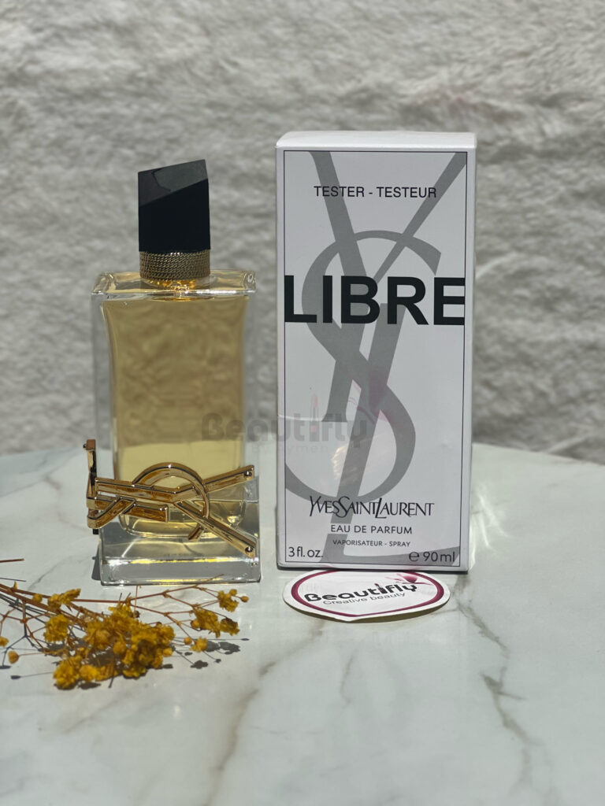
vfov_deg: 25.3
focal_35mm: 77
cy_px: 403
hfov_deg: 19.1
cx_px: 302
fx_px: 1794
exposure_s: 1/2732
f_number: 2.8
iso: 32
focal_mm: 9
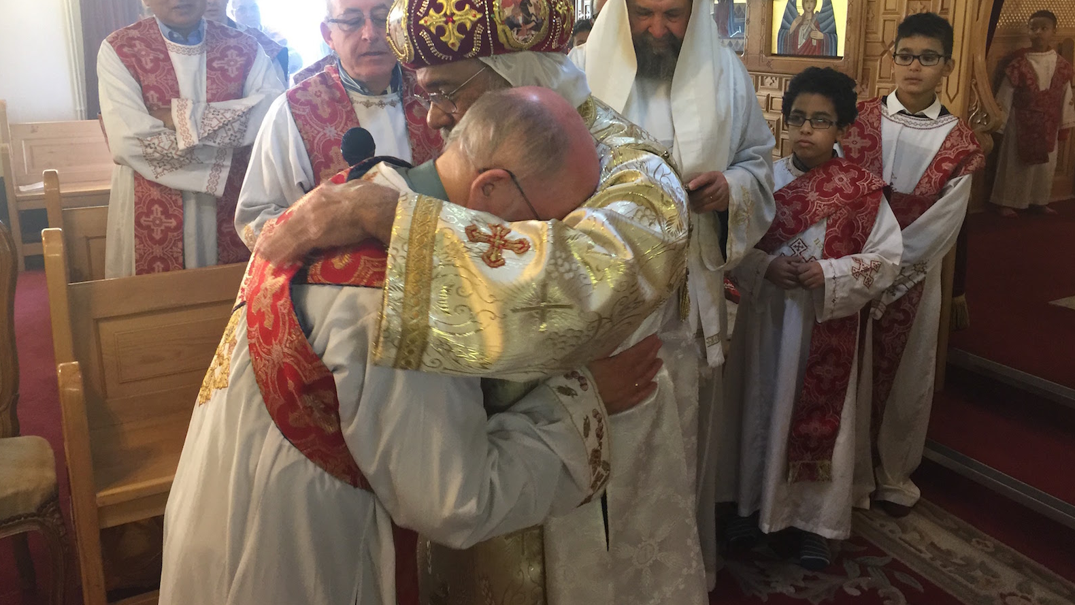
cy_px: 231
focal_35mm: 32
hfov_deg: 61.0
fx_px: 912
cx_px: 543
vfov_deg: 36.5
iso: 100
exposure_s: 1/17
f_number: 2.2
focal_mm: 4.15
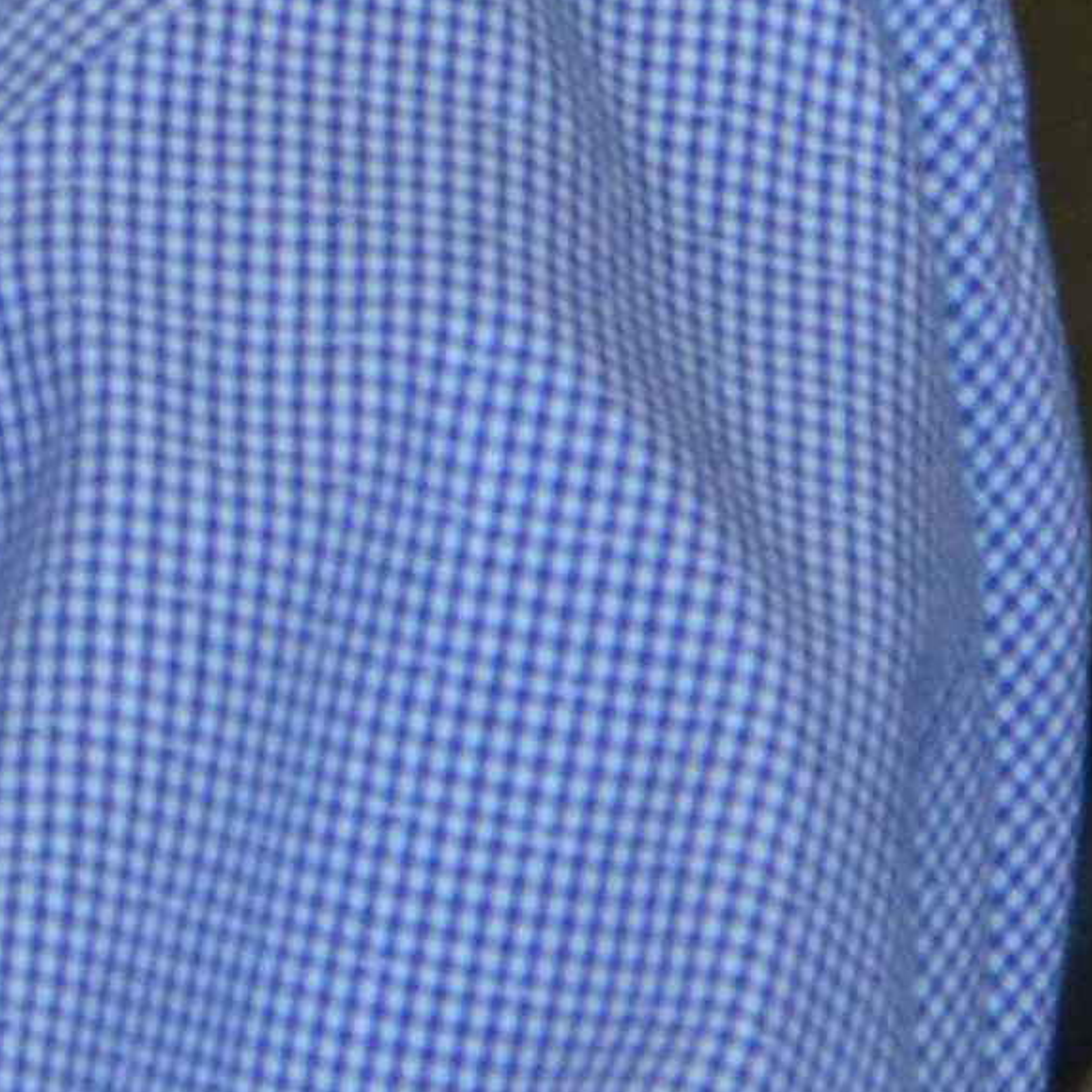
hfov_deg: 3.1
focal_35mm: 563
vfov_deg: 3.1
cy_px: -1576
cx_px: -1063
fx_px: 20108
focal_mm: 55
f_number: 5.6
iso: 1600
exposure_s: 1/125
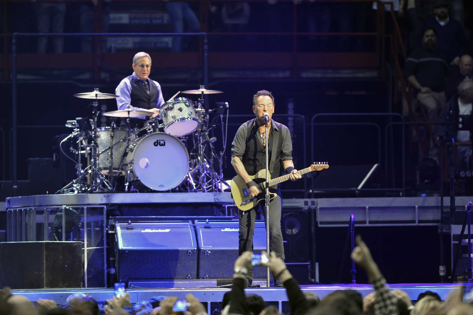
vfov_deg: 4.6
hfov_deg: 6.9
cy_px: 158
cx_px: 236
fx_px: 3938
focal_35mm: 300
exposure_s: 1/125
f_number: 4
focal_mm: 300
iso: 1600
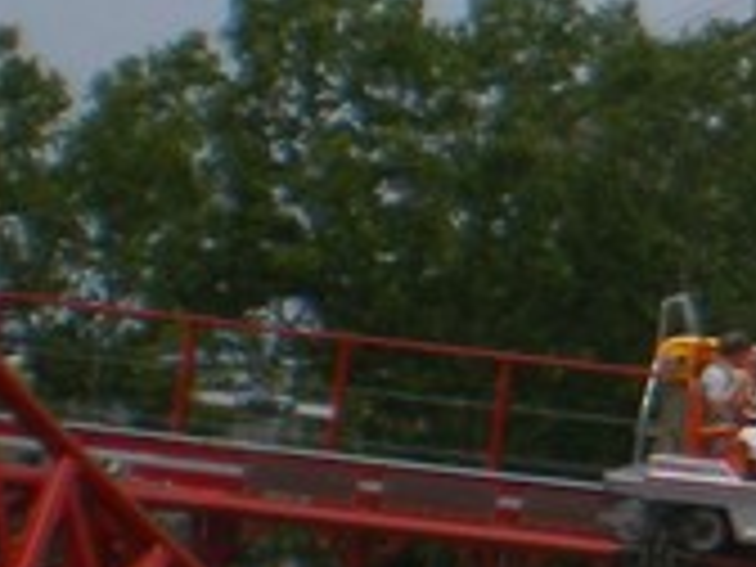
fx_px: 5067
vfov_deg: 6.4
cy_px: -94
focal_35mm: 232
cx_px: 2295
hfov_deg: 7.5
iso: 100
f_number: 4.6
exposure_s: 1/1000
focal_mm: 6.3
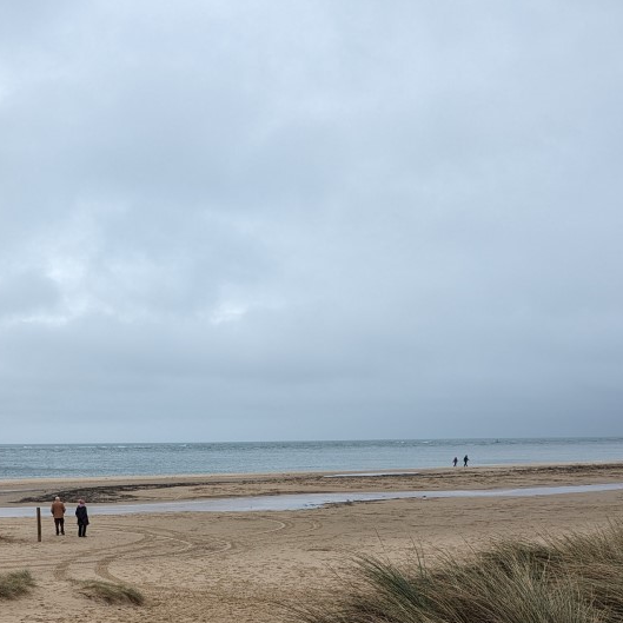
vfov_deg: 34.0
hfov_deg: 34.8
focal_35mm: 48
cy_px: 525
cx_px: 180
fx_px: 977
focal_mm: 6.81
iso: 48
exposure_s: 1/1078
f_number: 1.85
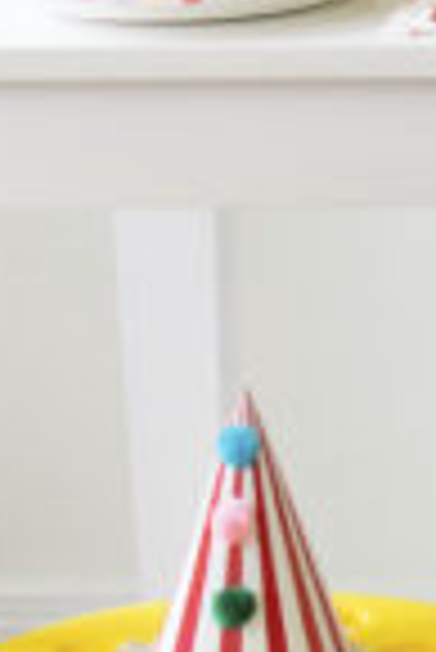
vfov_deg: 6.3
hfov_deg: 4.1
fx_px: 5891
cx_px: 1321
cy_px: -103
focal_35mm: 325
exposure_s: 1/20
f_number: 4
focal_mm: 35
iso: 200
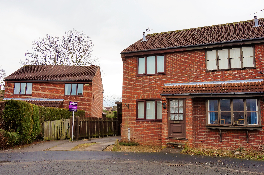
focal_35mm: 32
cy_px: 88
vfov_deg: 41.7
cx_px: 132
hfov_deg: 59.5
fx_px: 231
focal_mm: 21
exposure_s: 1/80
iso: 100
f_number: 6.3
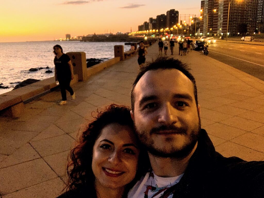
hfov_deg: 56.8
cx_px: 132
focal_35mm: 32
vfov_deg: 44.2
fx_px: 244
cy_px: 99
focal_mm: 2.87
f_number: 2.2
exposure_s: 1/50
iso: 250
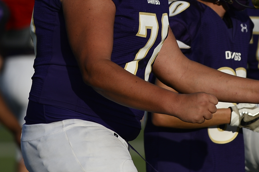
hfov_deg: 3.1
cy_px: 8
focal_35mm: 669
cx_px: 202
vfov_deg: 2.1
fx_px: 4813
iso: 160
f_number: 3.2
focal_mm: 300
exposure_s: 1/3200
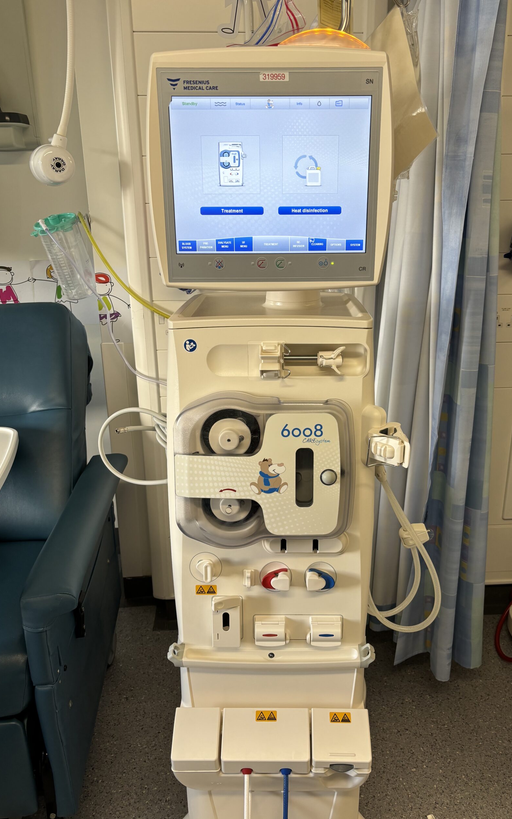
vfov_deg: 66.5
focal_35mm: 28
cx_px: 277
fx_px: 625
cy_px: 410
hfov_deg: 44.5
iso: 80
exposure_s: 1/100
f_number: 1.6
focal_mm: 5.96
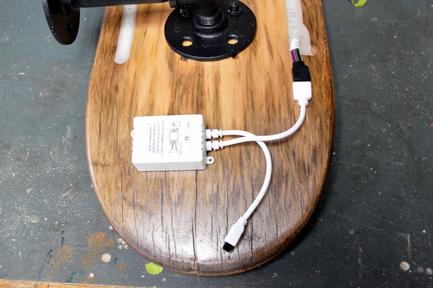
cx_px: 216
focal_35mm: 44
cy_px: 144
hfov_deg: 45.0
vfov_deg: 30.8
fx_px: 523
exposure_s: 1/50
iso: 3600
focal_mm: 29
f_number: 5.6
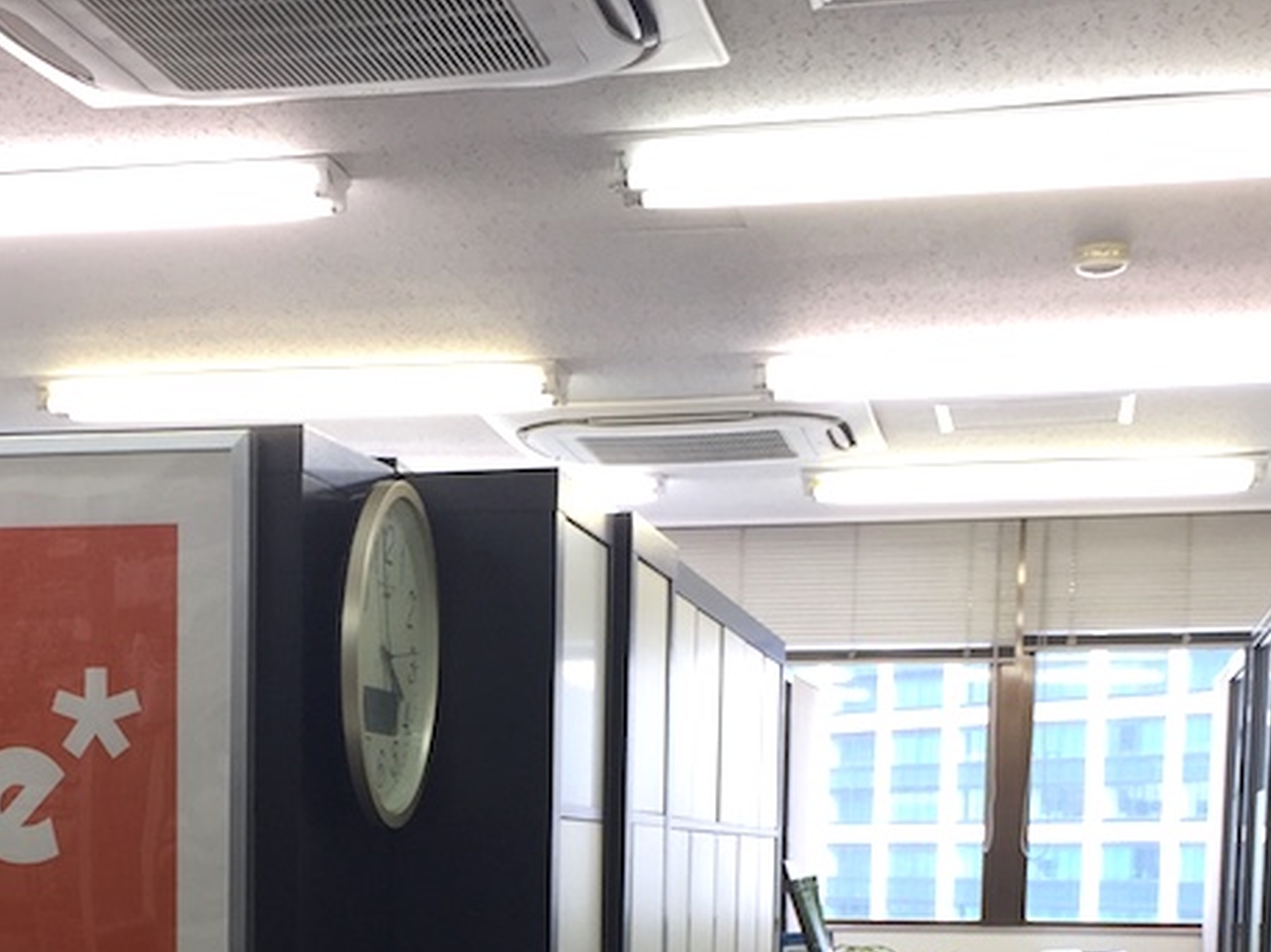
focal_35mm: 76
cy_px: 1213
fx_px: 2789
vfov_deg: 18.2
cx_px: 283
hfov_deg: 25.3
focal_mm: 4.15
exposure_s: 1/50
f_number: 2.2
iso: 32
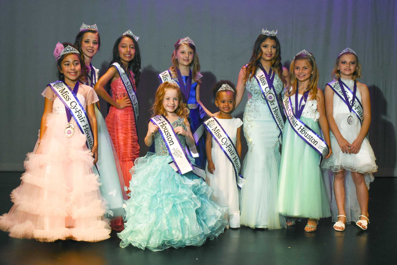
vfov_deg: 36.9
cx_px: 198
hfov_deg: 53.1
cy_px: 132
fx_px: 397
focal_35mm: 36
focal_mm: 24
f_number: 8
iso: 3200
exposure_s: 1/640
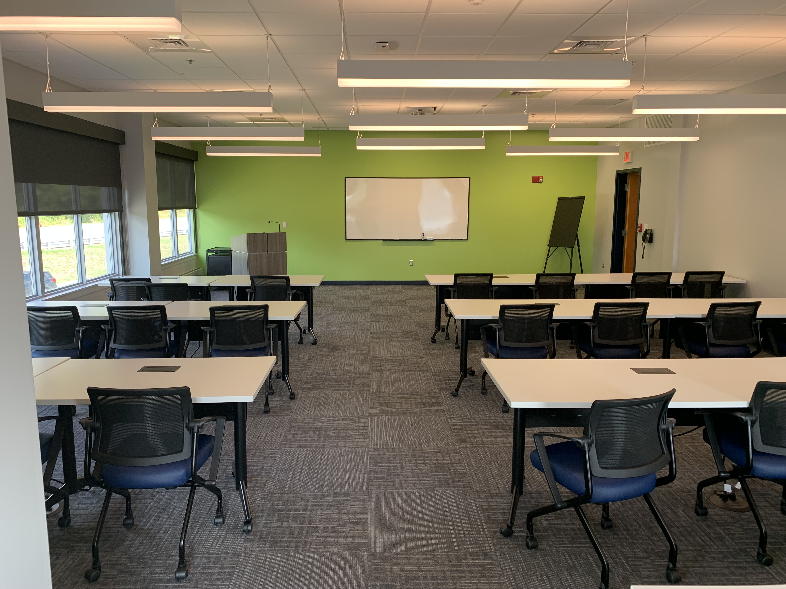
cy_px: 294
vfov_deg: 53.1
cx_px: 393
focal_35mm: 26
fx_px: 590
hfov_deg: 67.3
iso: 64
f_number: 1.8
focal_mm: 4.25
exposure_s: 1/121
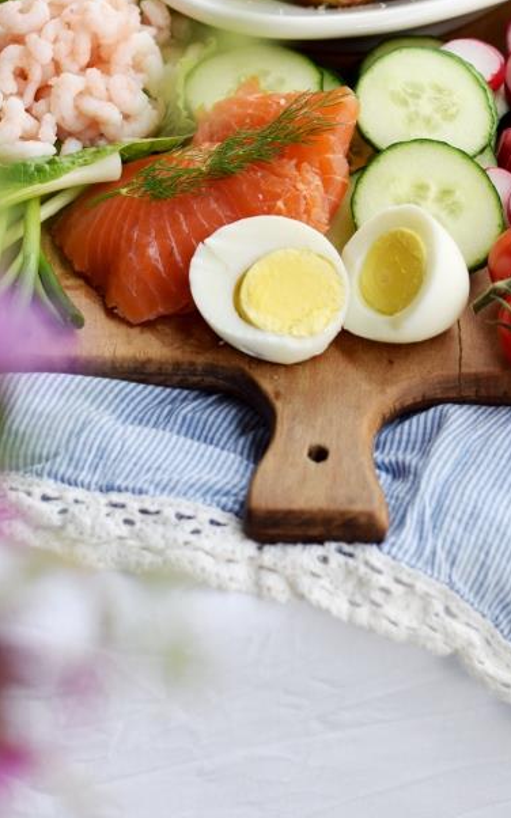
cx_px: 287
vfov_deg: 16.0
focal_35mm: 130
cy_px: 155
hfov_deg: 10.1
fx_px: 2898
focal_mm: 50
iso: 200
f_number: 3.5
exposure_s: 1/400
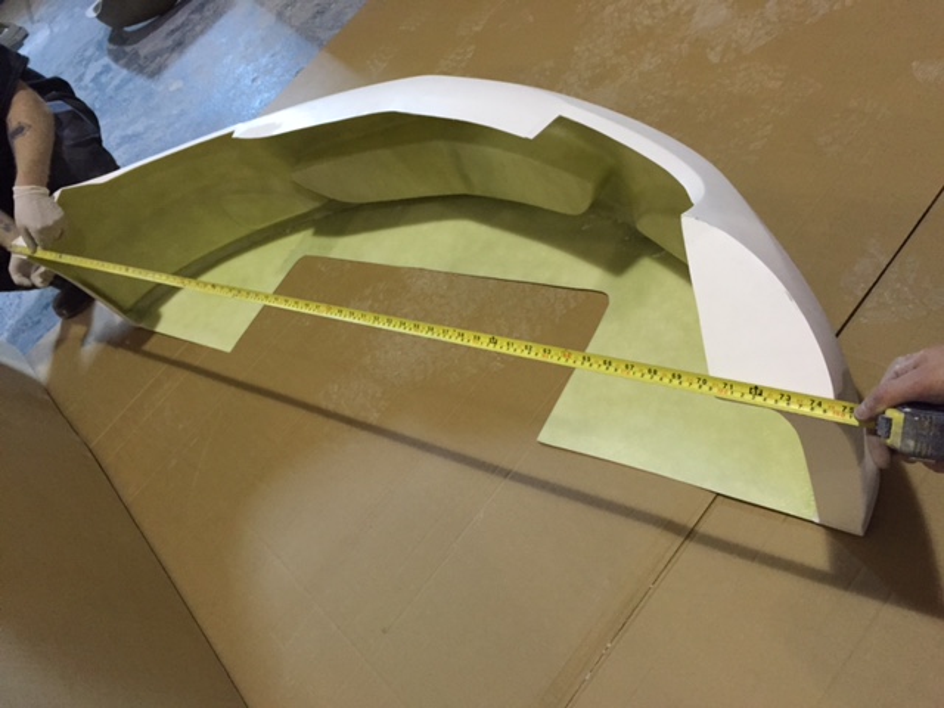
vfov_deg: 48.2
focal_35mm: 29
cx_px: 472
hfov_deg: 61.7
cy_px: 354
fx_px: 791
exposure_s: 1/33
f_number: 2.2
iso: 200
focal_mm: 4.15
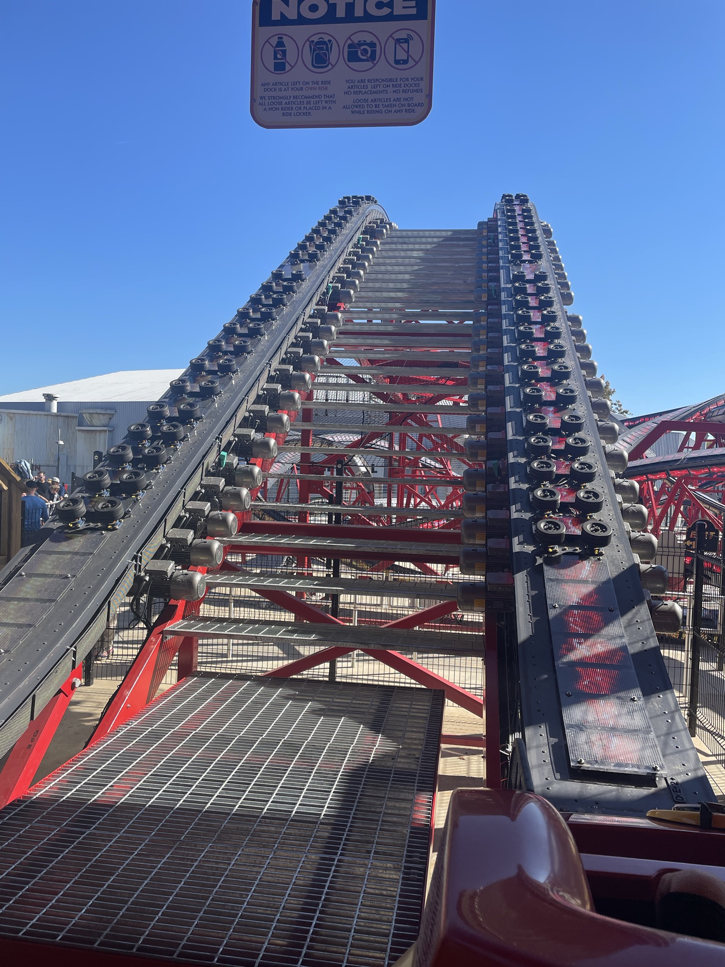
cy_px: 484
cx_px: 362
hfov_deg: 53.1
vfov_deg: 67.3
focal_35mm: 26
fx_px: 726
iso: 32
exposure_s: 1/2092
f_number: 1.6
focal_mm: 4.2
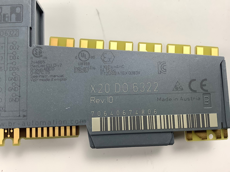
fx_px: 206
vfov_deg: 45.4
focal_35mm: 31
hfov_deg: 58.3
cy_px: 86
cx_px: 115
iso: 80
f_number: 2.4
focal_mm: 3.3
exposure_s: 1/100
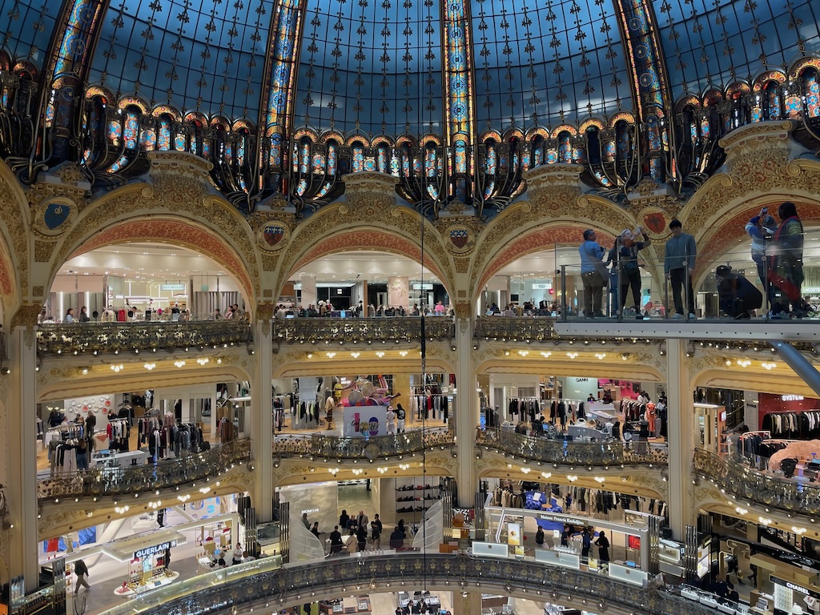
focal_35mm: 26
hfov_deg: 67.3
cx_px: 410
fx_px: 616
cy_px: 308
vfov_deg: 53.1
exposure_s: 1/100
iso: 80
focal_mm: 4.2
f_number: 1.6
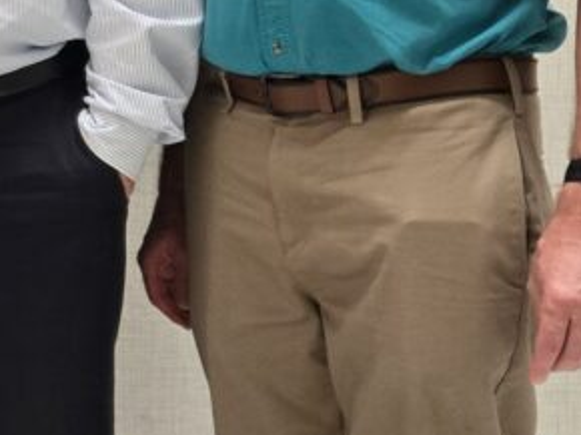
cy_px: -16
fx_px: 2046
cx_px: -401
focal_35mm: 122
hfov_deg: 14.6
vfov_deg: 12.0
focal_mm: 5.4
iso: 320
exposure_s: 1/31
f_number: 1.8
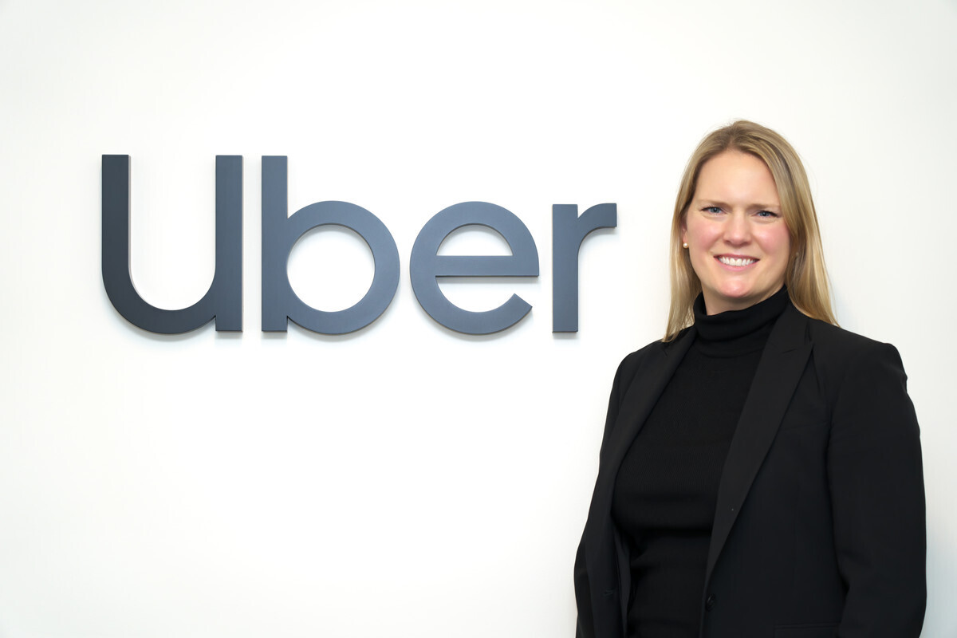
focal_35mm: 96
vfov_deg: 14.3
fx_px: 2552
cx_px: 478
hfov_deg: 21.2
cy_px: 319
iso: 1250
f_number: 4
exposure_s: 1/60
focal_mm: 96
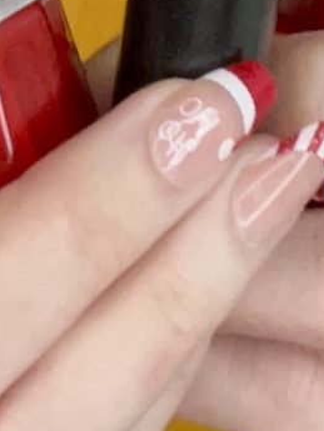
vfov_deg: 9.5
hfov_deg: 8.3
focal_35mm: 178
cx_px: 97
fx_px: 2220
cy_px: -718
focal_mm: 2.71
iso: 250
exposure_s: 1/40
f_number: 2.2
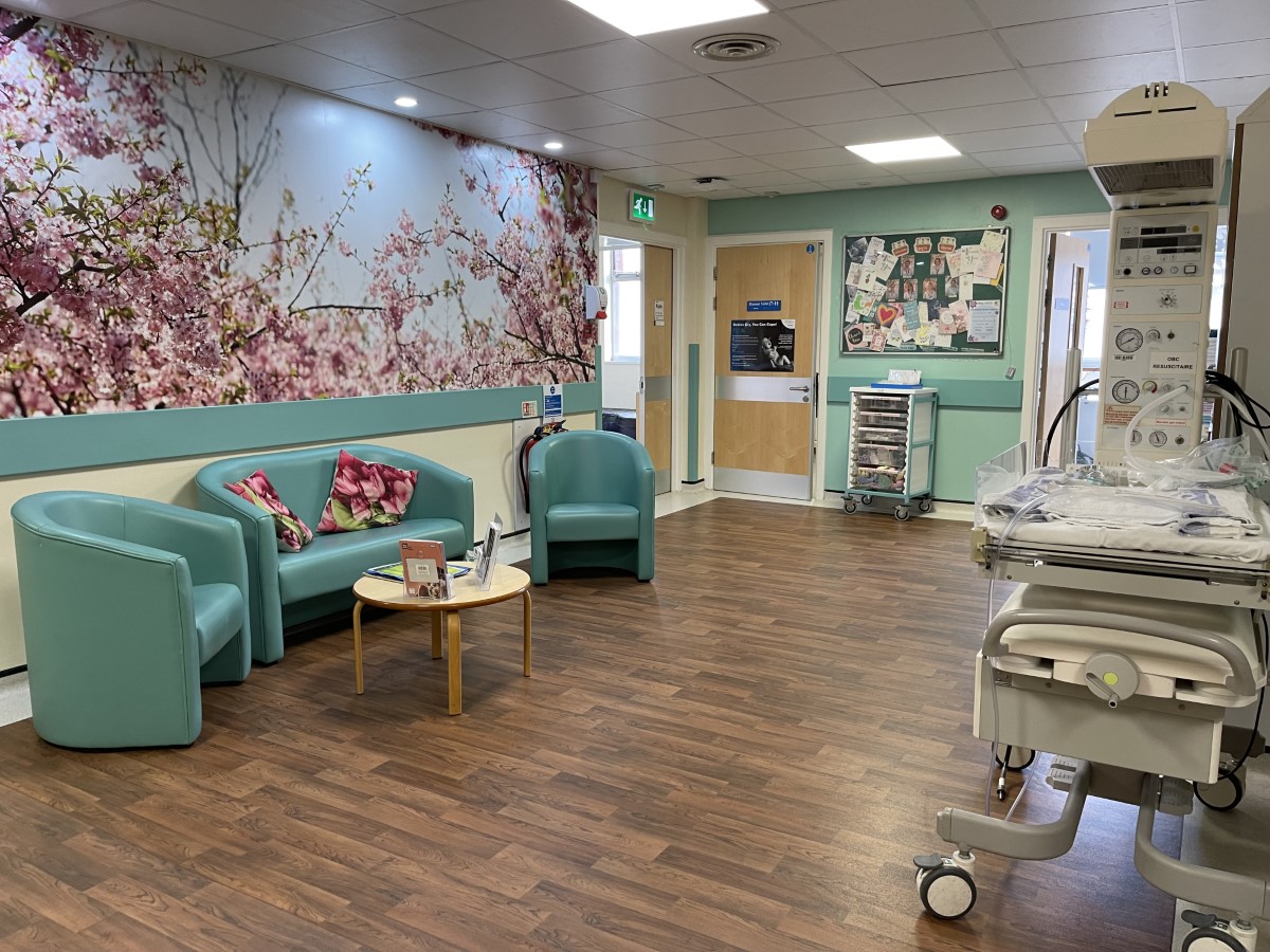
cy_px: 476
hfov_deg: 67.3
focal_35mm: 26
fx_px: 954
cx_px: 635
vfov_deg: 53.1
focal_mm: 5.1
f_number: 1.6
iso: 100
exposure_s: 1/50
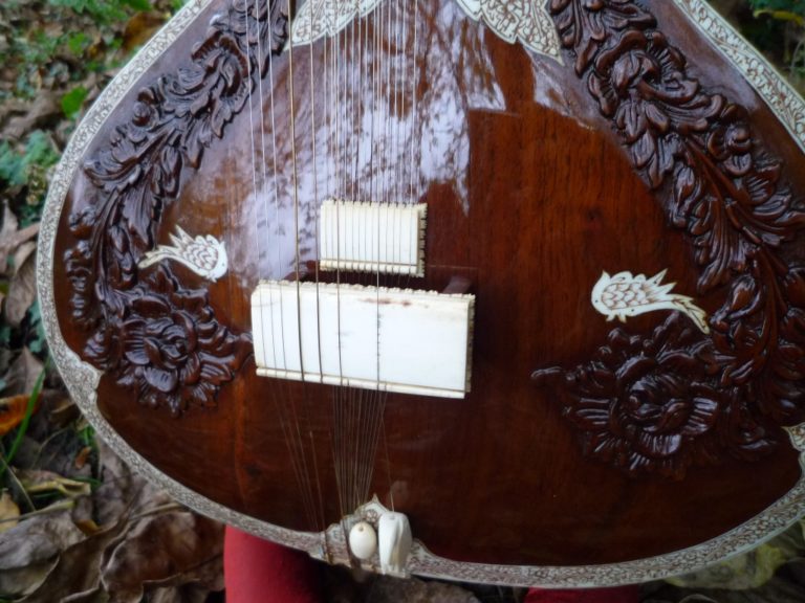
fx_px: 581
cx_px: 402
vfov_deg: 54.9
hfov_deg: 69.4
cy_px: 302
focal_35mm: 25
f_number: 2.8
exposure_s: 1/30
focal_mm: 4.4
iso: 200
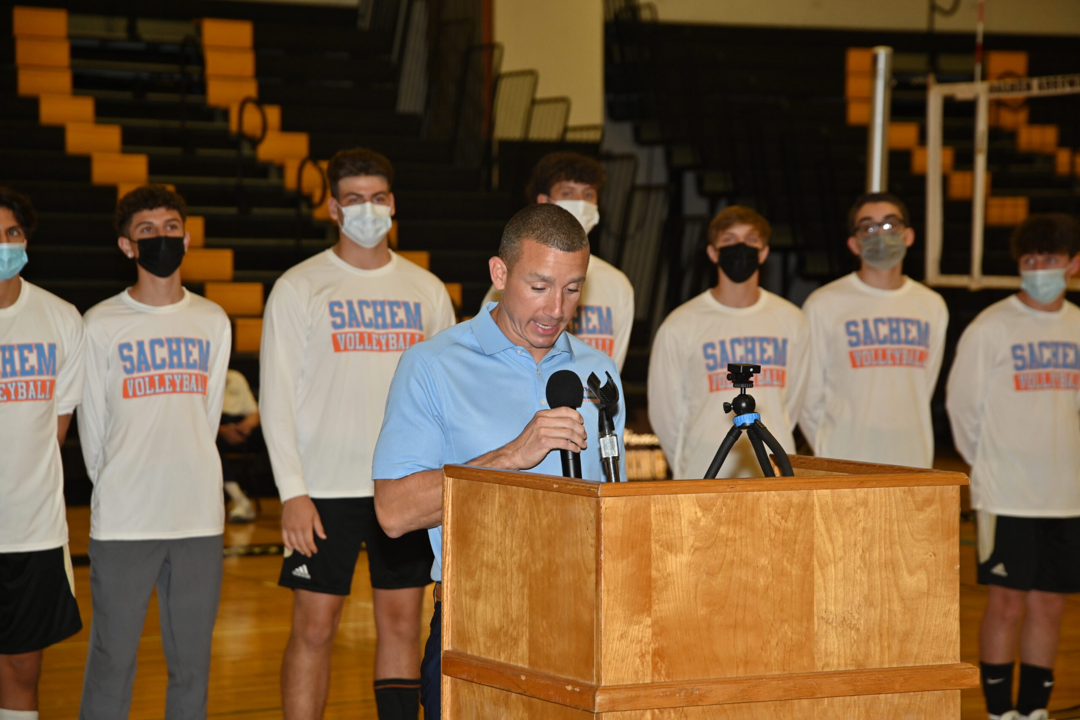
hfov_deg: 19.5
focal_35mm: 105
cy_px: 360
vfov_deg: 13.0
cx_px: 540
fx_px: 3150
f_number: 5.6
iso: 1000
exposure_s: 1/160
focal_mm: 105
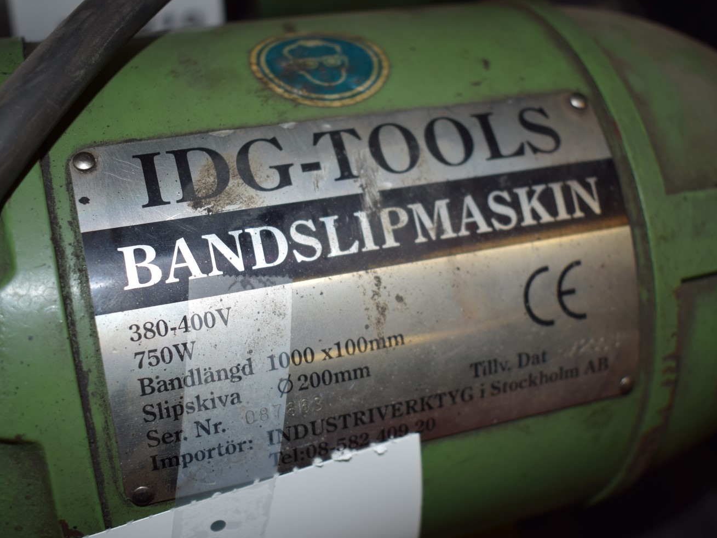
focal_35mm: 45
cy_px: 265
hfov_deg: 42.4
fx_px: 924
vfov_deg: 32.5
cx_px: 400
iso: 100
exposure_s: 1/80
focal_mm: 25
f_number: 4.5
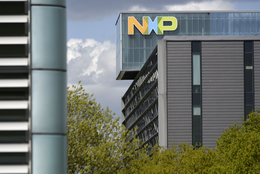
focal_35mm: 300
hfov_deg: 6.9
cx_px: 130
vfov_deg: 4.6
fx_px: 2167
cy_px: 87
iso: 320
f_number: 8
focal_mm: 300
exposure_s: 1/2000
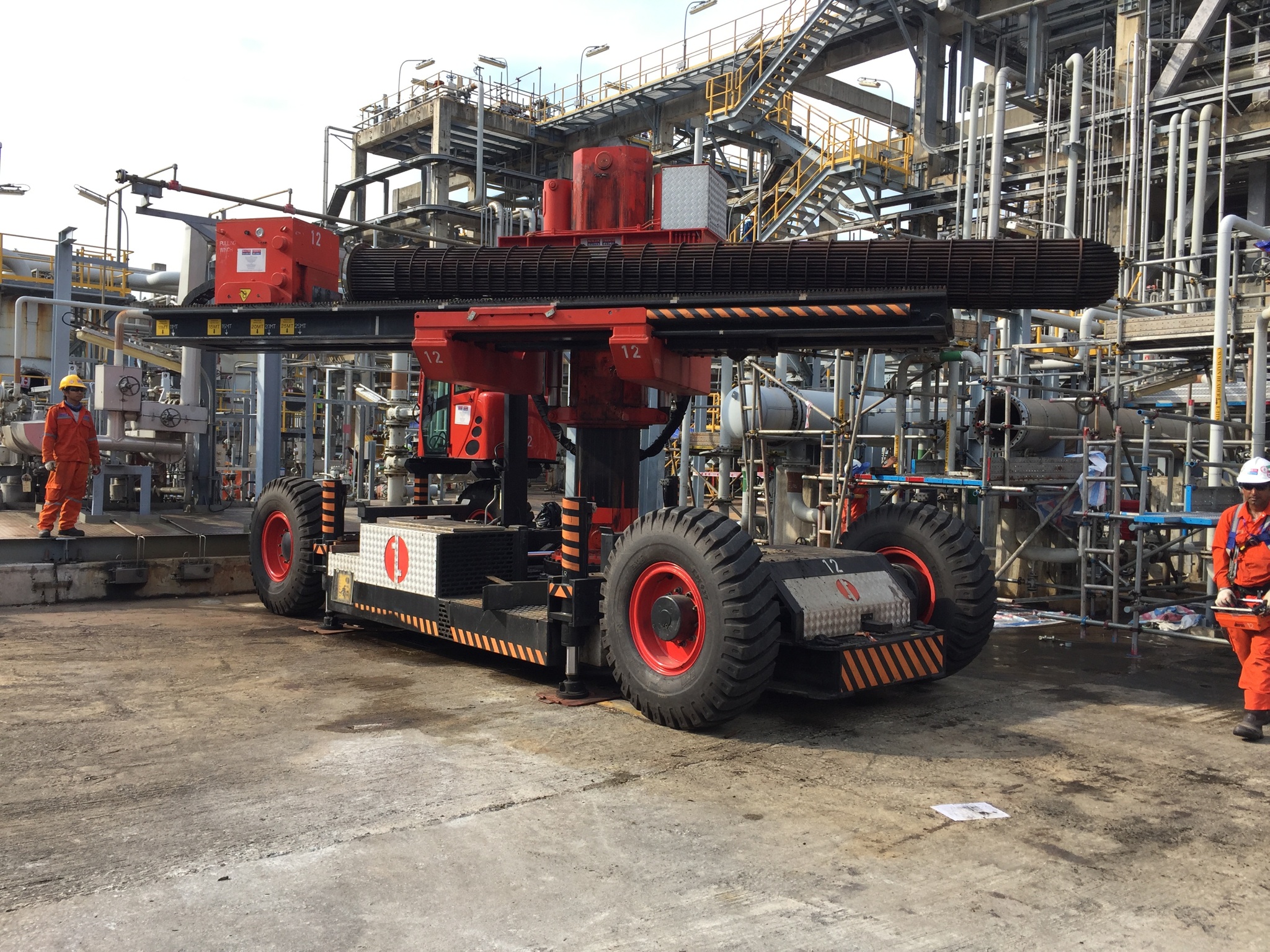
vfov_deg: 48.2
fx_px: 1064
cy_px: 476
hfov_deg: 61.7
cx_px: 635
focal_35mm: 29
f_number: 2.2
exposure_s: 1/557
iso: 32
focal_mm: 4.15
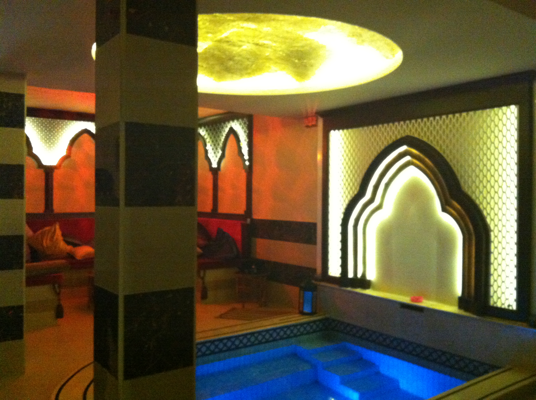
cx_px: 268
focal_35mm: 35
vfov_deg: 40.6
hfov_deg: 52.7
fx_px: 541
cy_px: 200
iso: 1000
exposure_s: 1/15
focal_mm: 3.85
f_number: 2.8
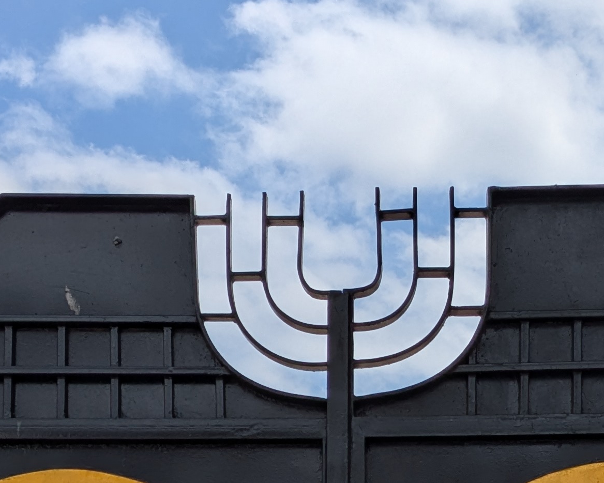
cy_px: 538
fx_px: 1626
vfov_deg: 16.4
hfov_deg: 21.0
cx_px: 348
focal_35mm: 91
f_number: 1.73
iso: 63
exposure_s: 1/5848
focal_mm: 4.38
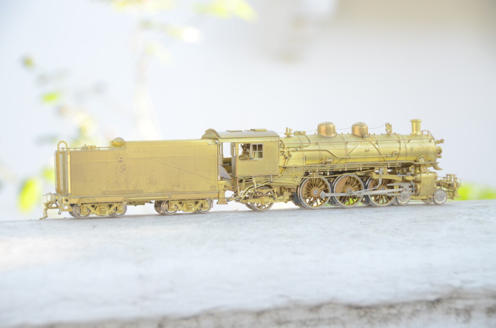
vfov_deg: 14.0
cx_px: 248
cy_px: 164
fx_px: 1340
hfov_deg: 21.0
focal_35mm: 98
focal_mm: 65
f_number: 5
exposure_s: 1/200
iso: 800
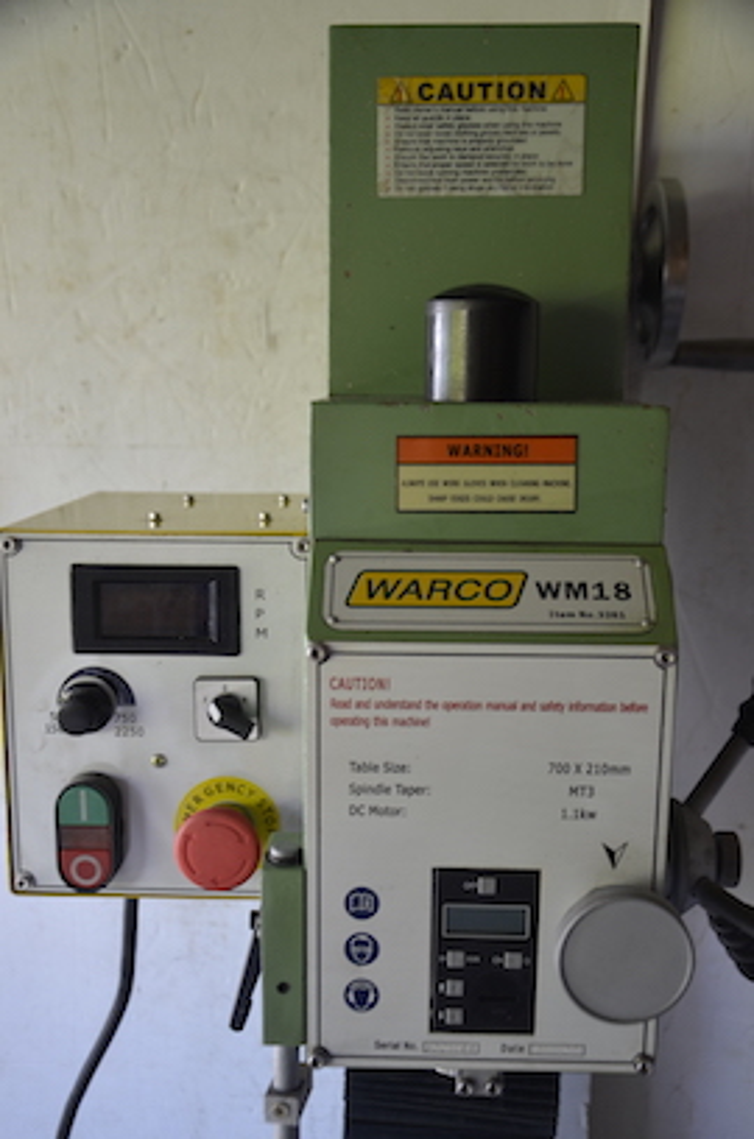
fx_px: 1231
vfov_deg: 49.7
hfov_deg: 34.0
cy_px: 570
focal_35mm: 39
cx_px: 377
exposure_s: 1/80
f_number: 4.5
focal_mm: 26
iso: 400
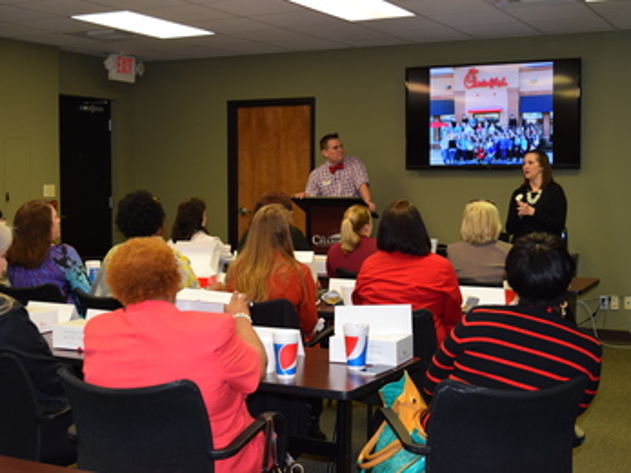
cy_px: 232
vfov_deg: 28.2
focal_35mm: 52
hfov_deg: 37.1
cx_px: 331
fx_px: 939
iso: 800
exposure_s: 1/100
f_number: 5
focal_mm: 31
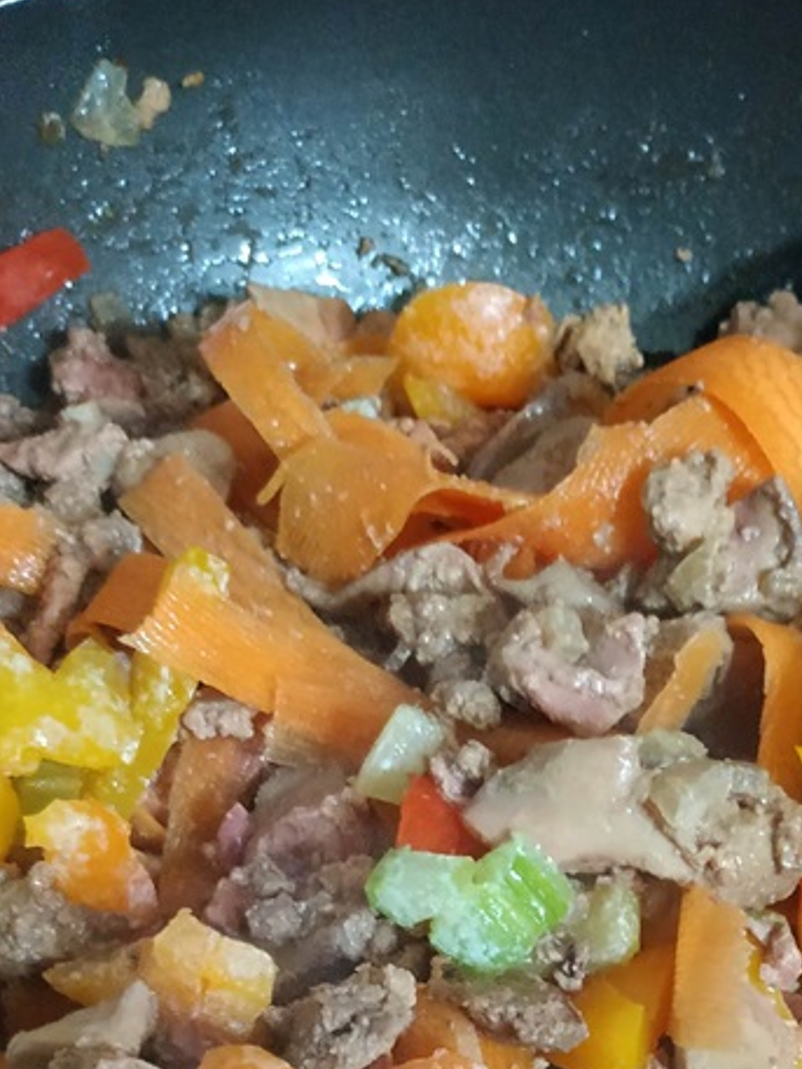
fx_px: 1729
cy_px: 1184
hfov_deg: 25.8
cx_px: 615
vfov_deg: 30.6
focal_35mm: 56
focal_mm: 3.94
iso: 1600
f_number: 1.9
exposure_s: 1/20
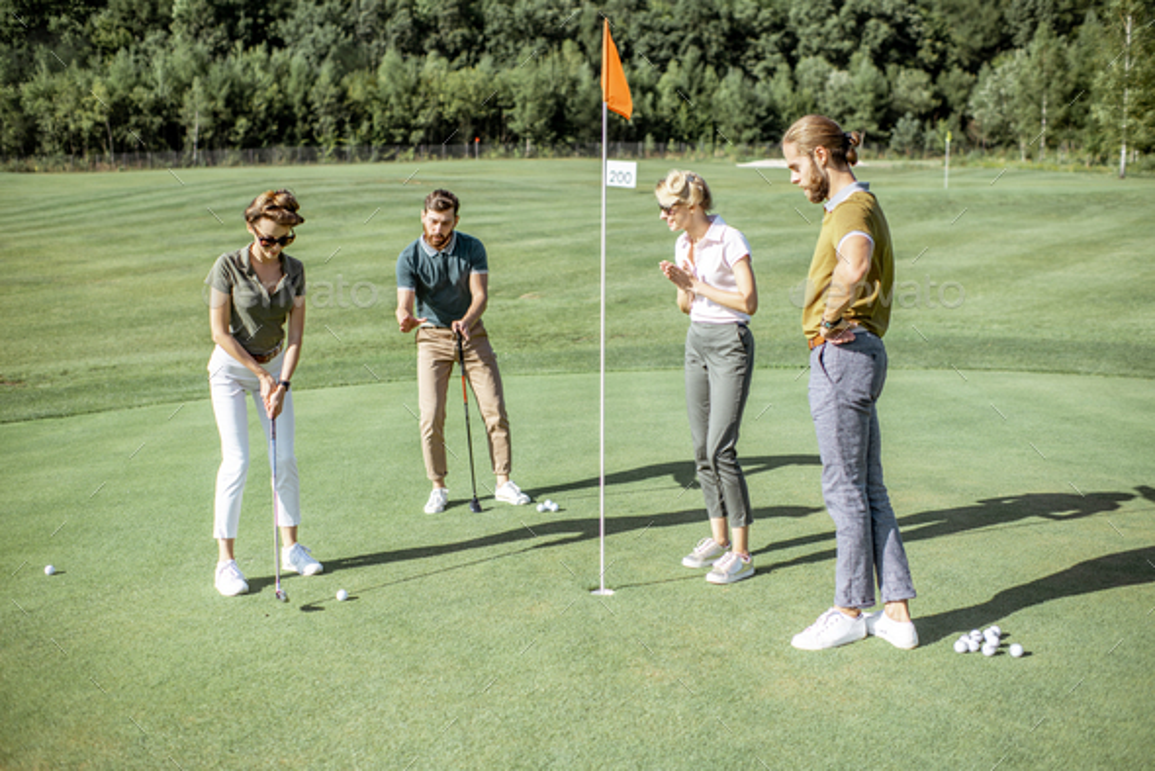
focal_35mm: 35
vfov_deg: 37.9
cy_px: 386
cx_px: 578
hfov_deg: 54.4
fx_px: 1123
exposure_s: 1/6400
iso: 200
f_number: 2.2
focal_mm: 35
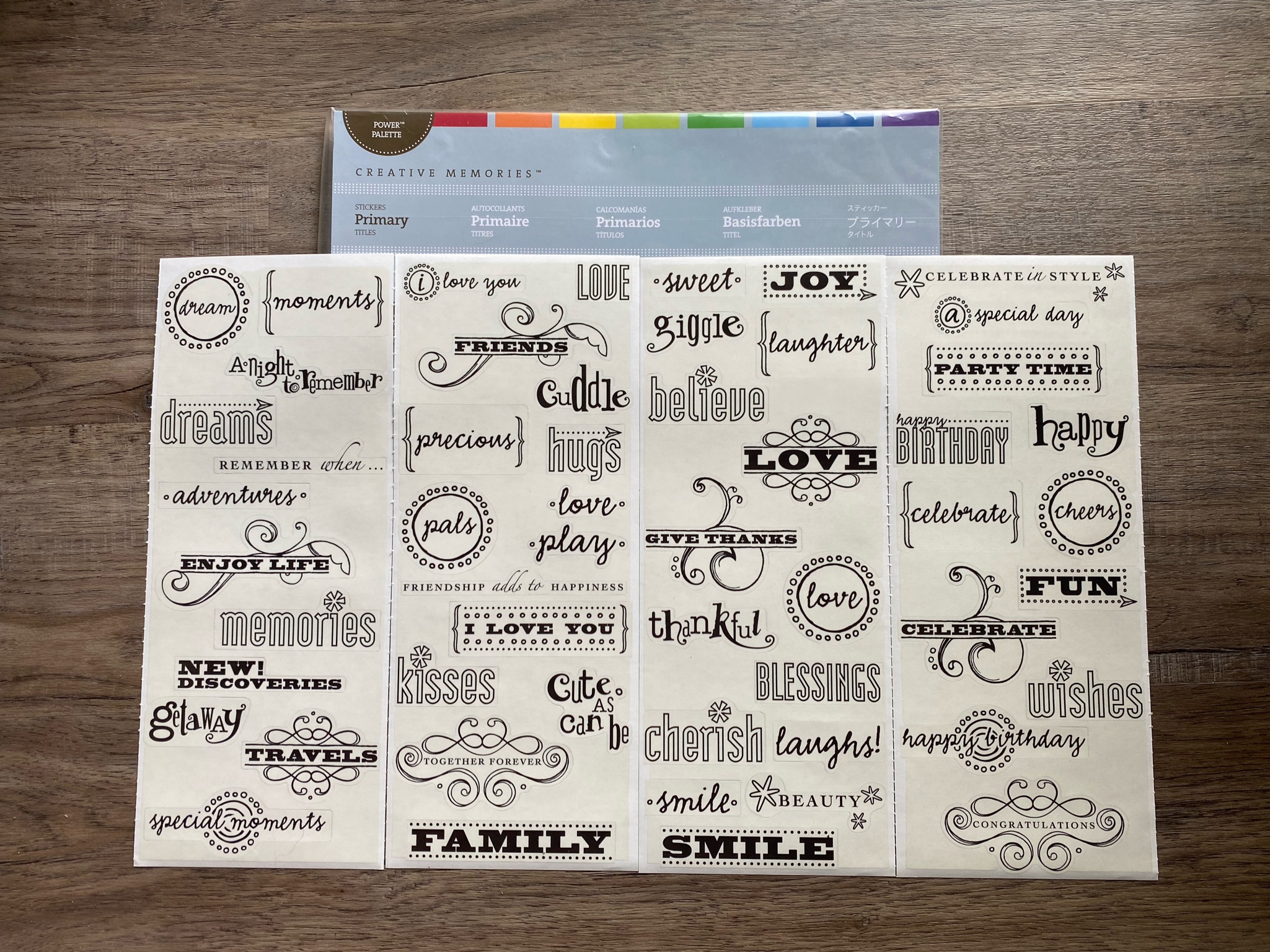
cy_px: 476
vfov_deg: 53.0
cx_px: 635
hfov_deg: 67.3
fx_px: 954
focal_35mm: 26
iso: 50
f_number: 1.8
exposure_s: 1/121
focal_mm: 4.25
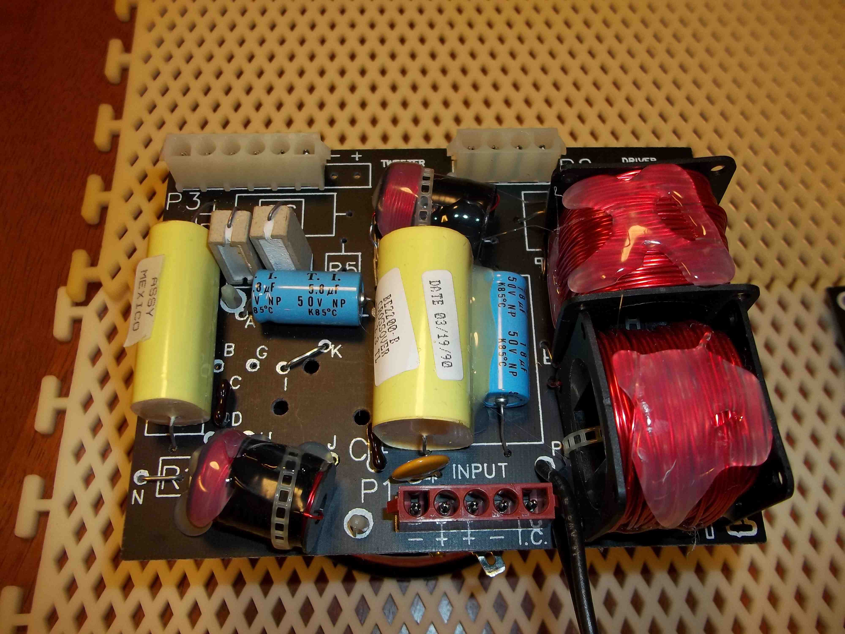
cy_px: 317
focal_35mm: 32
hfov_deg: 56.8
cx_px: 422
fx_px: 781
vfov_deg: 44.2
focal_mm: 5.7
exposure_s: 1/30
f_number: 2.9
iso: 80
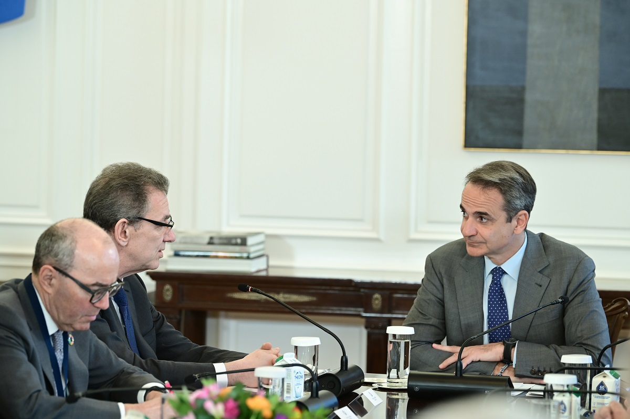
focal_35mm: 170
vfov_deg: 8.1
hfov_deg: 12.1
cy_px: 210
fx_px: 2972
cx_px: 315
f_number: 4.5
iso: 1000
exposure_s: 1/100
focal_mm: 170
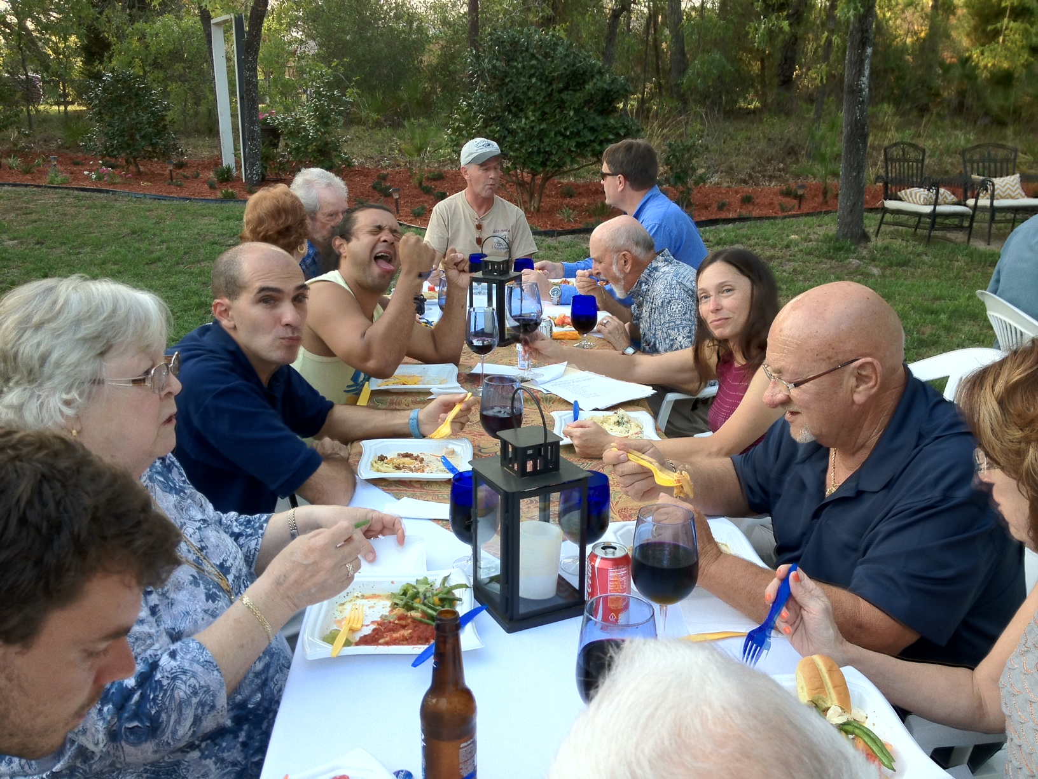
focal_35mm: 35
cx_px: 519
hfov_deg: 52.6
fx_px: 1050
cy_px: 390
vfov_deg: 40.7
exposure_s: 1/120
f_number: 2.4
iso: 80
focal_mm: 4.28
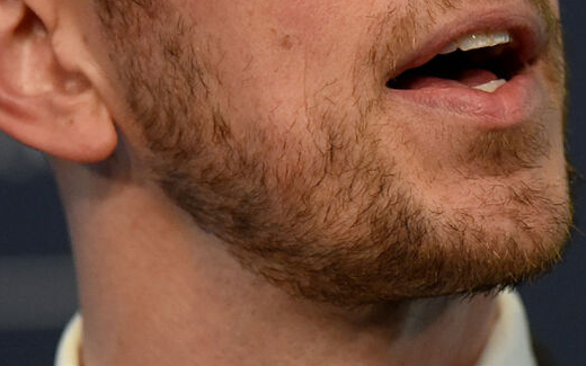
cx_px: 370
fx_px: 16545
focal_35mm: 1036
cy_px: 65
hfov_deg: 2.0
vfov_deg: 1.3
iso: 2500
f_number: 2.8
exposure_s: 1/800
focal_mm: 300
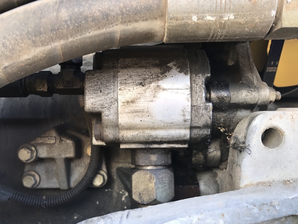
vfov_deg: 49.7
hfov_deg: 63.4
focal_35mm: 28
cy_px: 112
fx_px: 241
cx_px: 149
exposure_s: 1/67
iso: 20
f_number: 1.8
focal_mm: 3.99
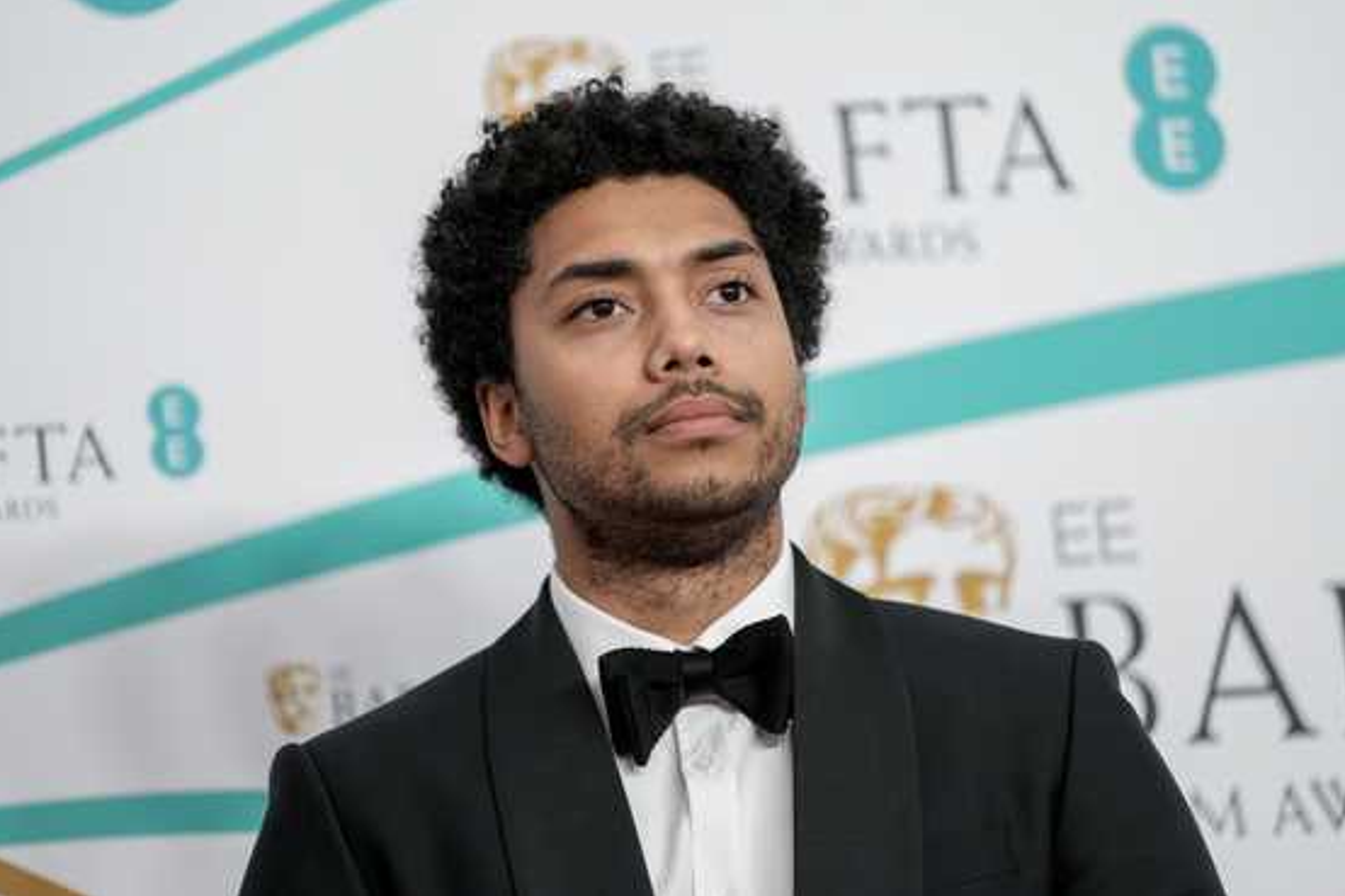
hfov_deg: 11.4
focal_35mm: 180
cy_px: 448
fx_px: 6723
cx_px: 670
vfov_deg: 7.6
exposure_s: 1/640
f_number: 2.8
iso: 1250
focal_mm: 178
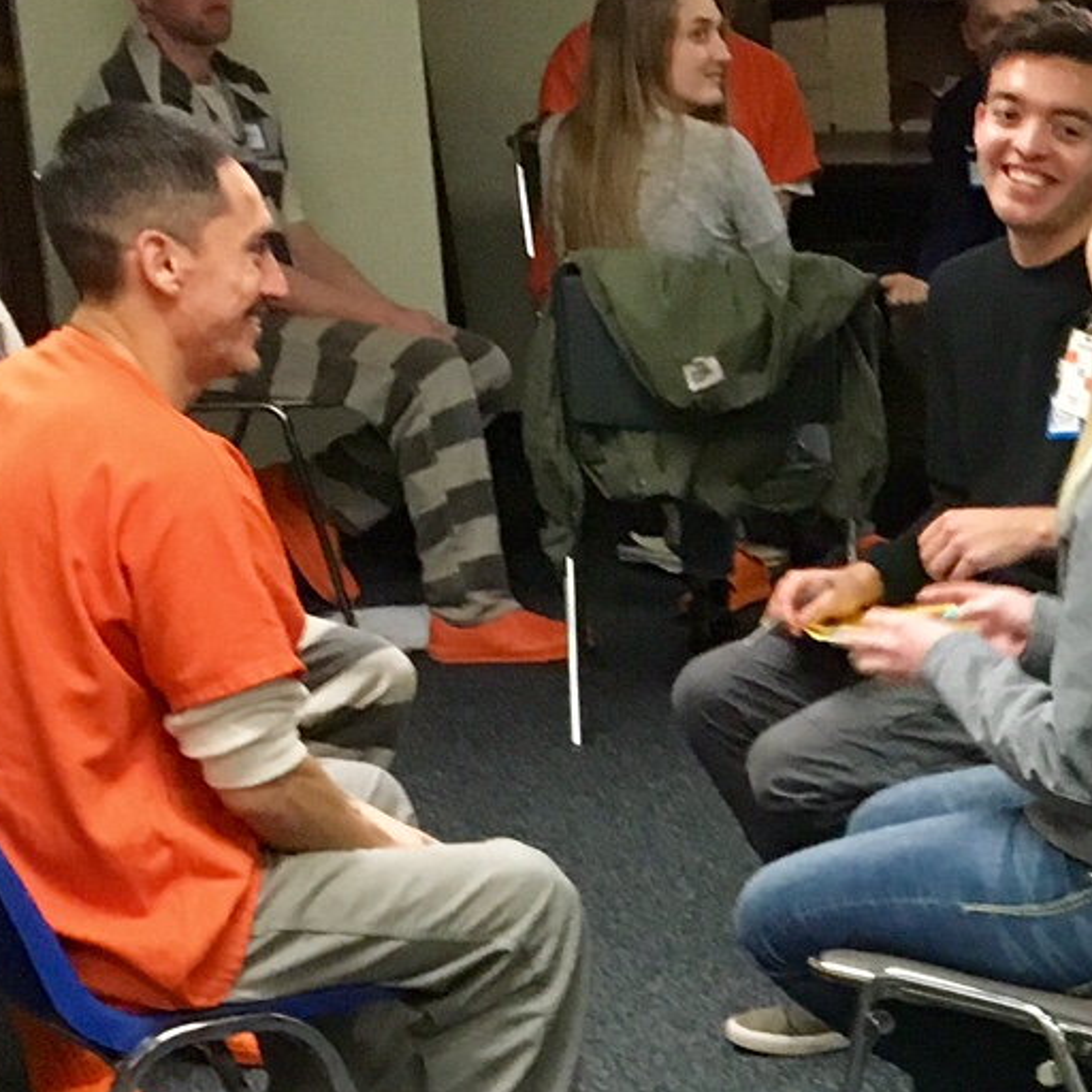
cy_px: 1275
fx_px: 3605
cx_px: 1504
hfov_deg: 16.1
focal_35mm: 101
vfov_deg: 16.6
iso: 200
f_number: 2.2
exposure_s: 1/30
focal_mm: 4.15
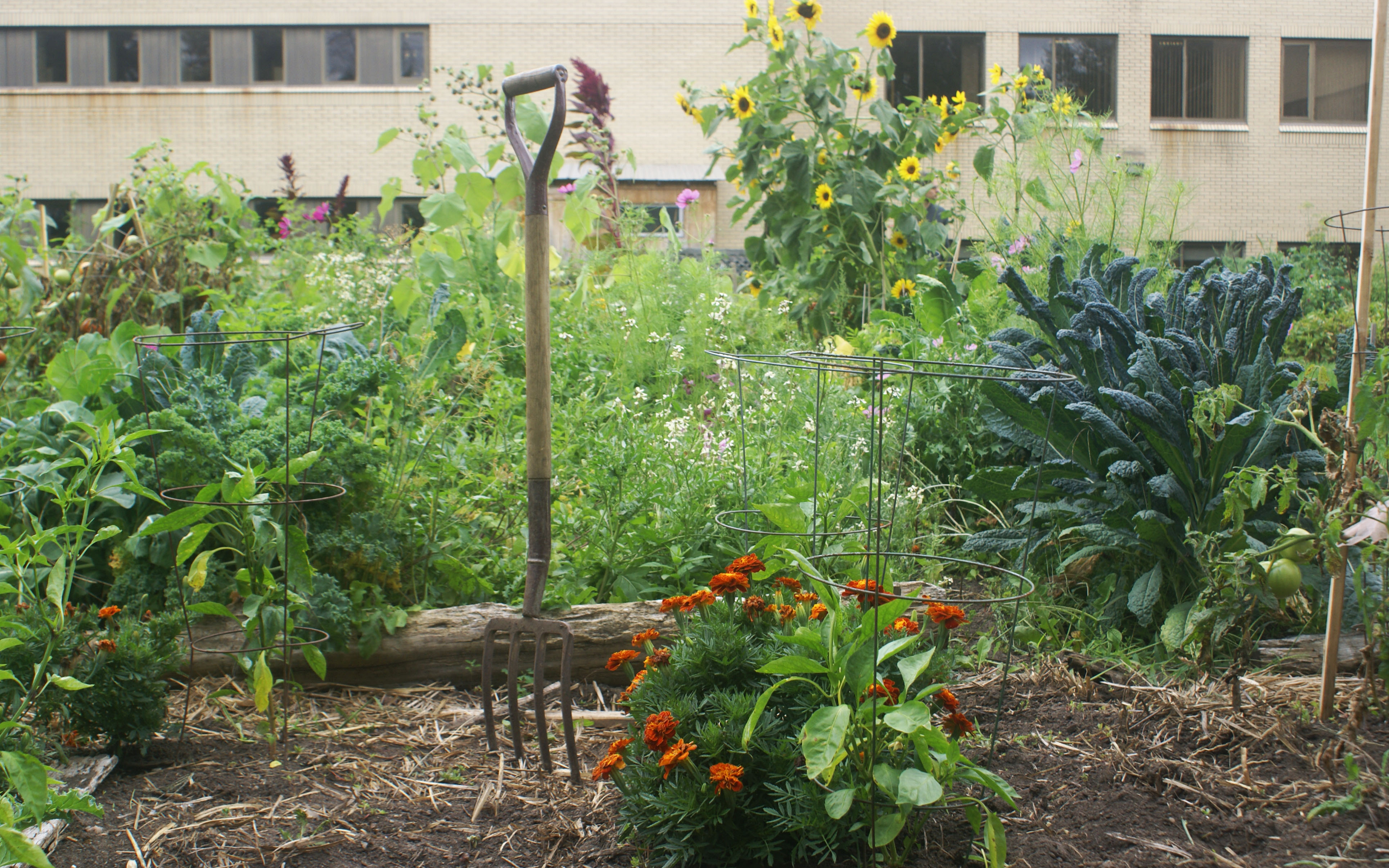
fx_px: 1628
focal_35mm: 43
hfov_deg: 46.2
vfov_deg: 29.9
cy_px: 416
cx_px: 694
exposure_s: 1/60
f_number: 5.6
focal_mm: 28
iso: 100
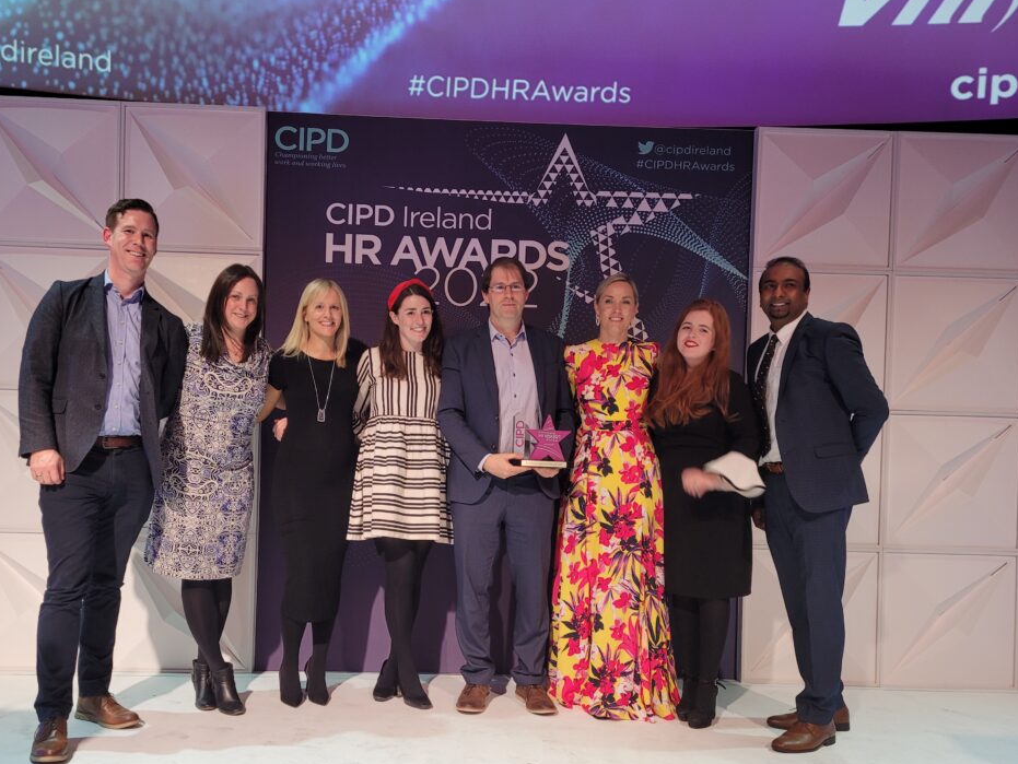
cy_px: 444
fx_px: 912
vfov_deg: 45.3
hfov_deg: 58.1
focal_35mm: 31
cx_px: 441
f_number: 1.8
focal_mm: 5.4
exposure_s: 1/50
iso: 160
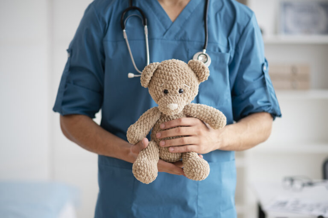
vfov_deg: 16.1
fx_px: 774
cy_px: 109
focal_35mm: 85
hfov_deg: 23.9
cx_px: 164
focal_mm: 85
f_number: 2
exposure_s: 1/180
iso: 280
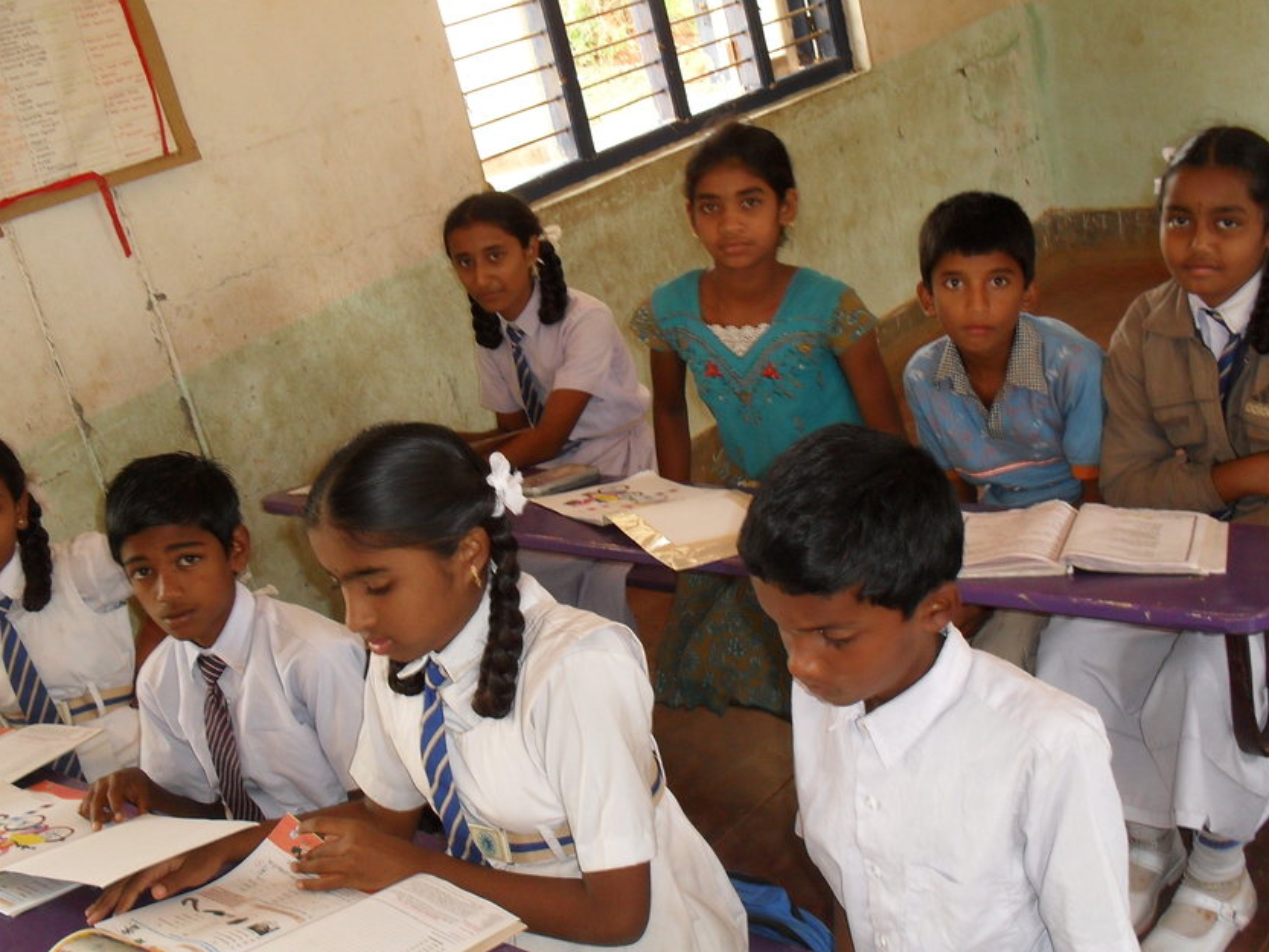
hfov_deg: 43.8
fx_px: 1577
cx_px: 652
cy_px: 574
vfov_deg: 33.5
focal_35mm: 43
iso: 160
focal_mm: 6.3
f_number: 3.2
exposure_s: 1/45
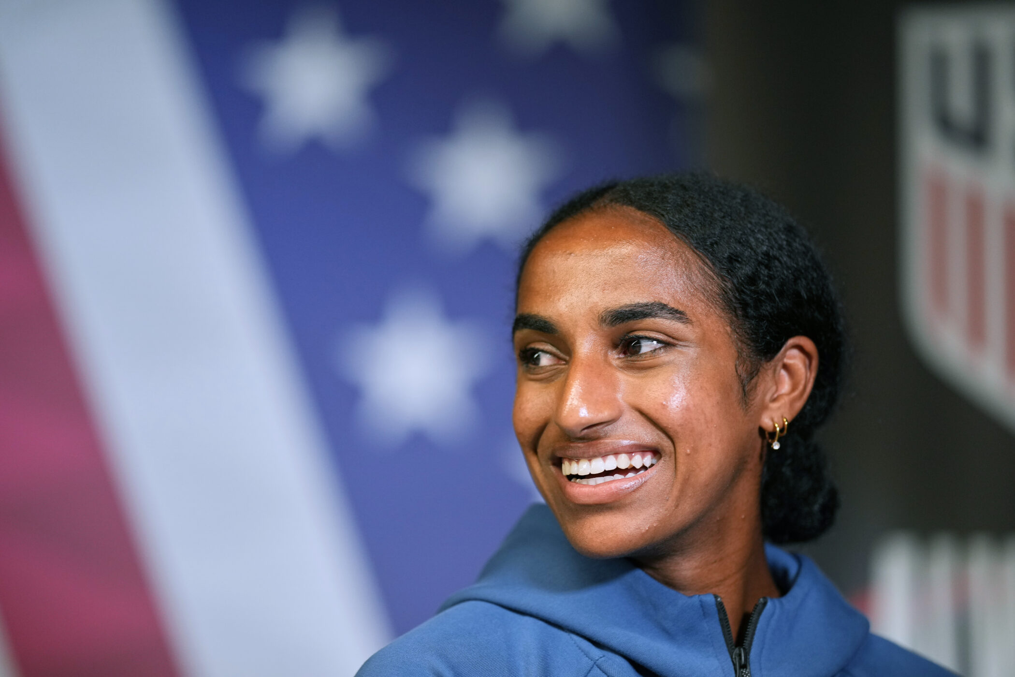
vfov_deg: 10.2
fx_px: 3806
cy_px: 338
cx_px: 508
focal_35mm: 135
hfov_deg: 15.2
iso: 1250
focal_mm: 135
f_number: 1.8
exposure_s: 1/400
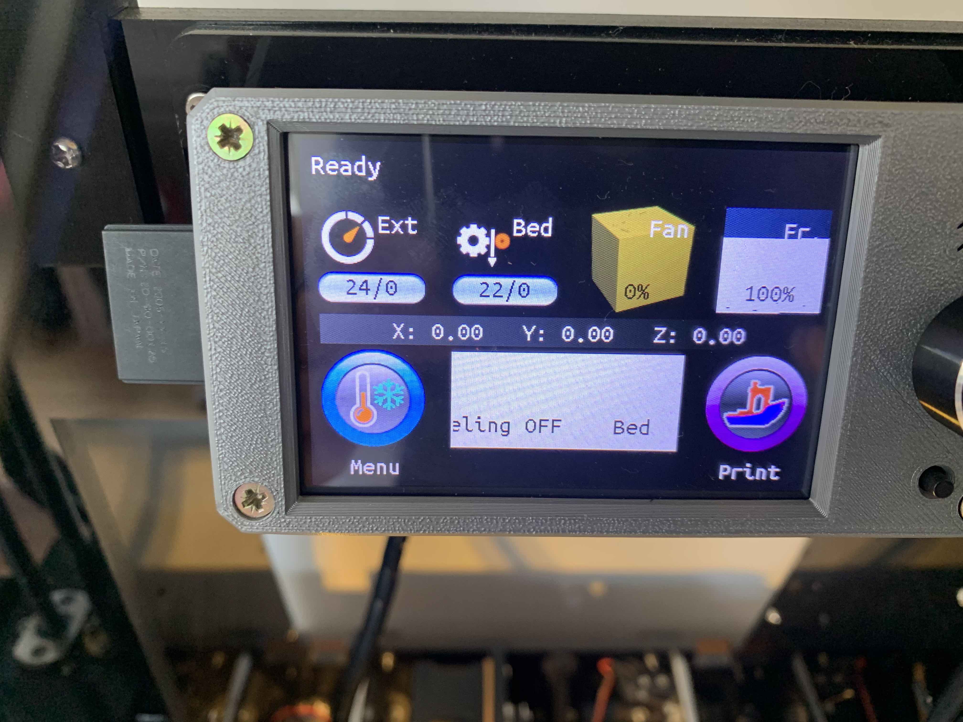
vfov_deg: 53.1
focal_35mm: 26
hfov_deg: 67.3
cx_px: 482
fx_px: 723
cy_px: 361
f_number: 1.8
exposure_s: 1/60
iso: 125
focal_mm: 4.25
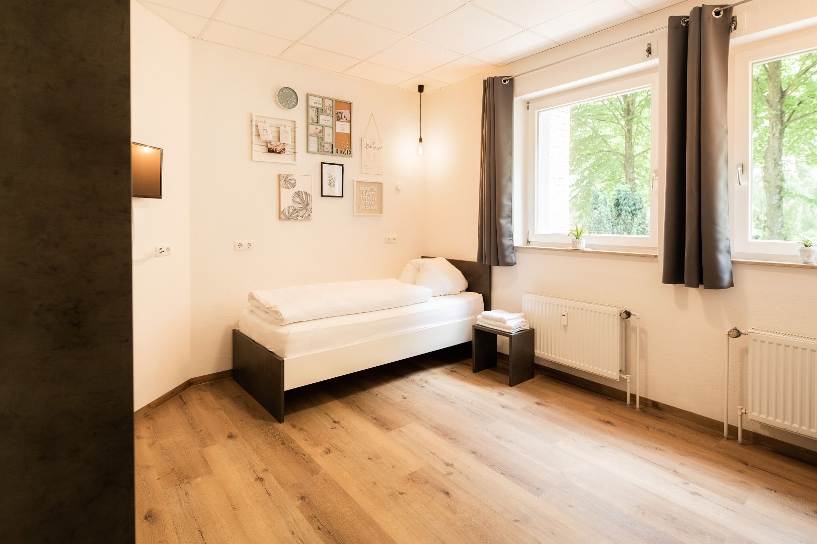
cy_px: 272
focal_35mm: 18
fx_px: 408
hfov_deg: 90.0
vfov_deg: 67.3
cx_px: 408
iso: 400
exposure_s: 1/250
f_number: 3.5
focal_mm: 18
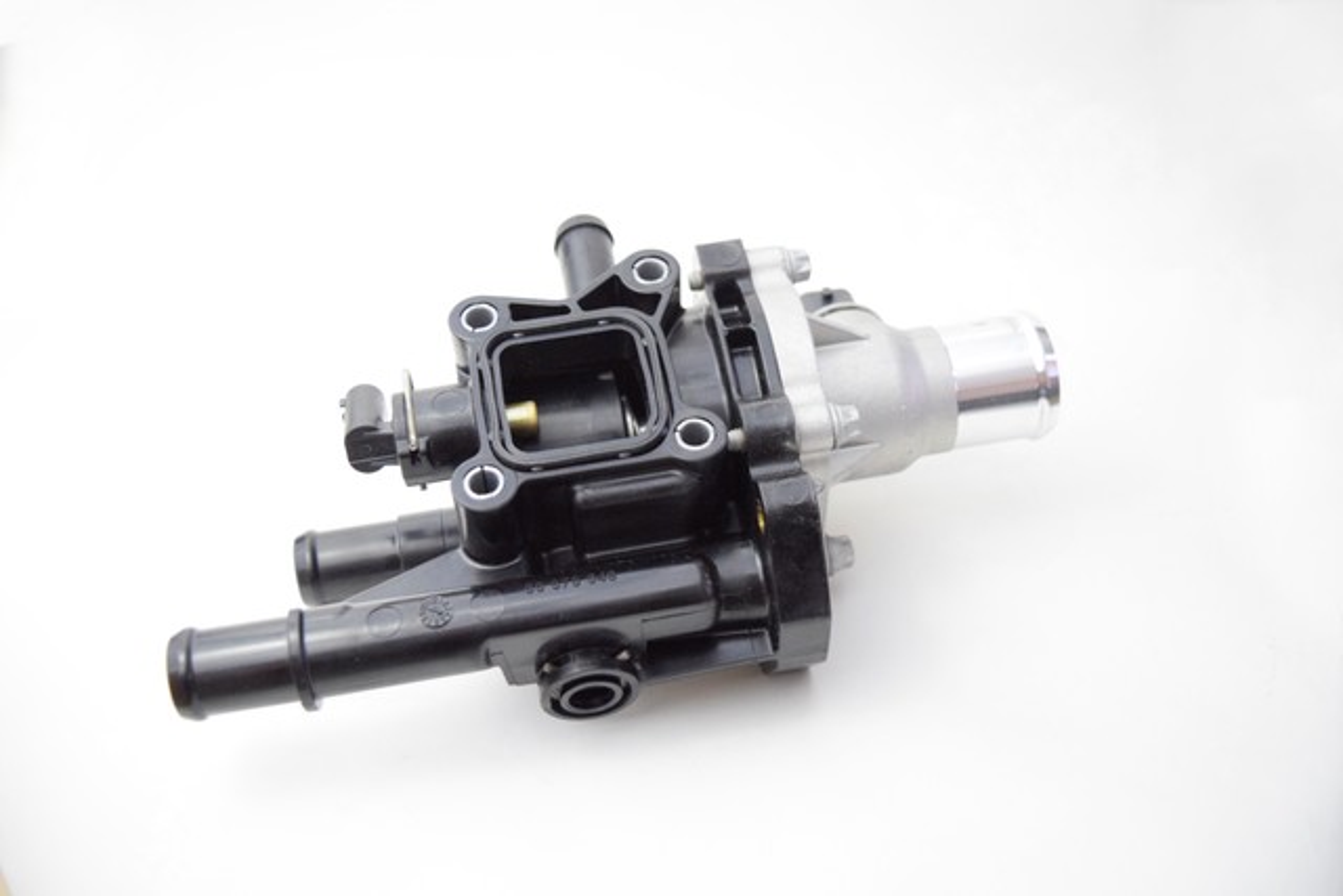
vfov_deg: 31.9
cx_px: 672
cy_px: 448
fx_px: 1567
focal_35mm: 42
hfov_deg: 46.4
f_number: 4.2
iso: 2200
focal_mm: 28
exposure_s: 1/60
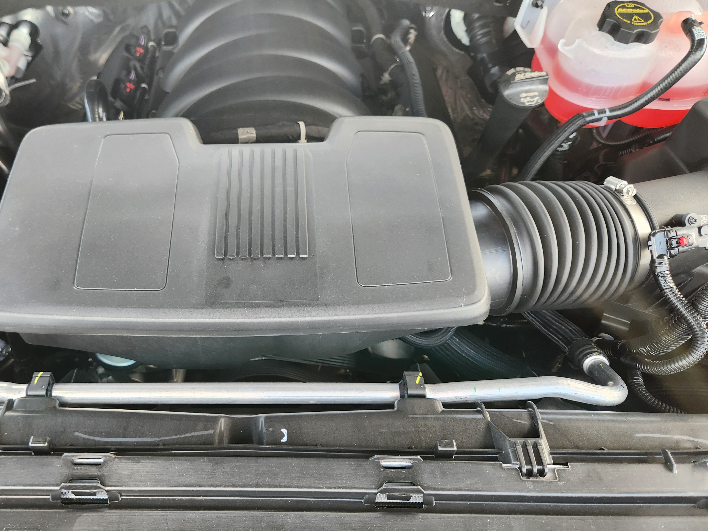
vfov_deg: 48.2
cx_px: 268
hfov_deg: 60.9
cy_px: 262
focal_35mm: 29
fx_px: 593
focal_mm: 5.4
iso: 100
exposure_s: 1/180
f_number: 1.8
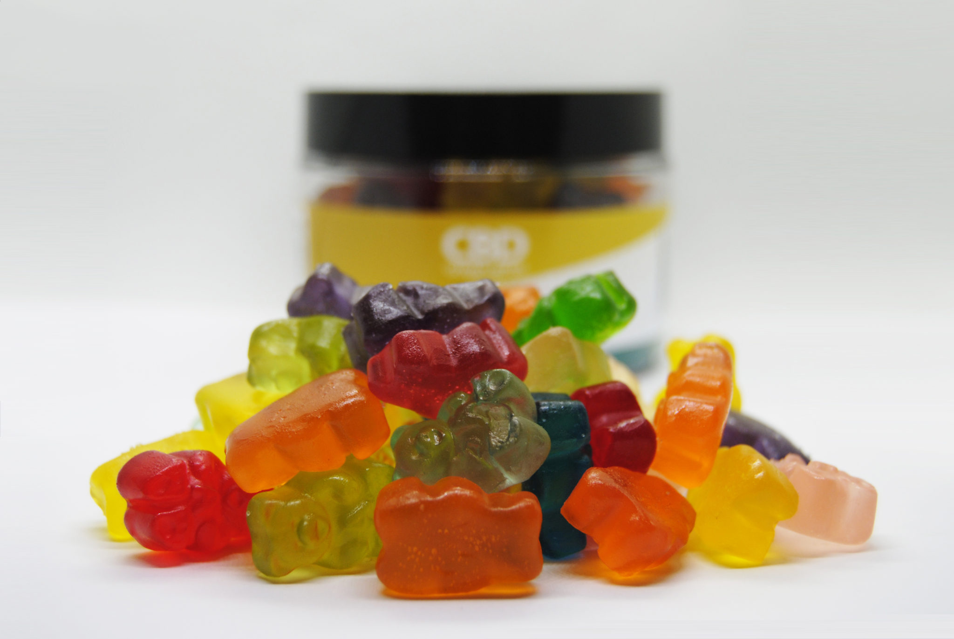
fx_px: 1393
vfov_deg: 25.8
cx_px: 477
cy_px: 320
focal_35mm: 52
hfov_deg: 37.8
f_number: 4.5
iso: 200
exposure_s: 1/160
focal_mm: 35
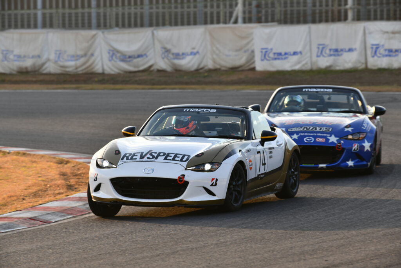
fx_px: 3119
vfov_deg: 4.9
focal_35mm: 280
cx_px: 200
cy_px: 134
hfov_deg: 7.4
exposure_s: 1/320
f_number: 6.3
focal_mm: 280
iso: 200
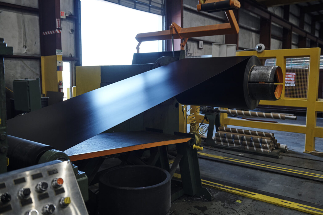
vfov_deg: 41.1
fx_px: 287
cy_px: 108
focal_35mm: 32
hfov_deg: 58.7
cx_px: 162
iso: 1000
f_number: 4
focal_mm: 32
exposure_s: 1/200
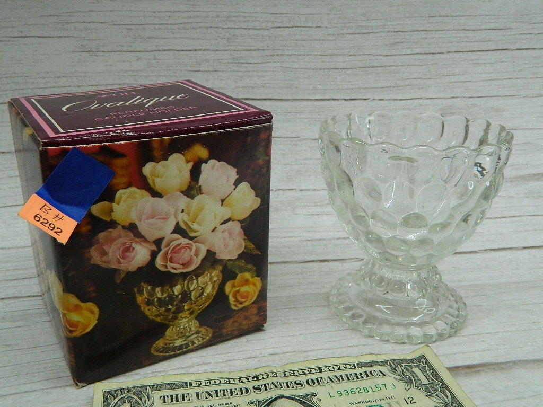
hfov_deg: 52.6
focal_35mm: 35
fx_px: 549
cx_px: 272
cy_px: 204
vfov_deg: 40.7
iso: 400
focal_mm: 6.2
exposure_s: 1/400
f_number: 3.3
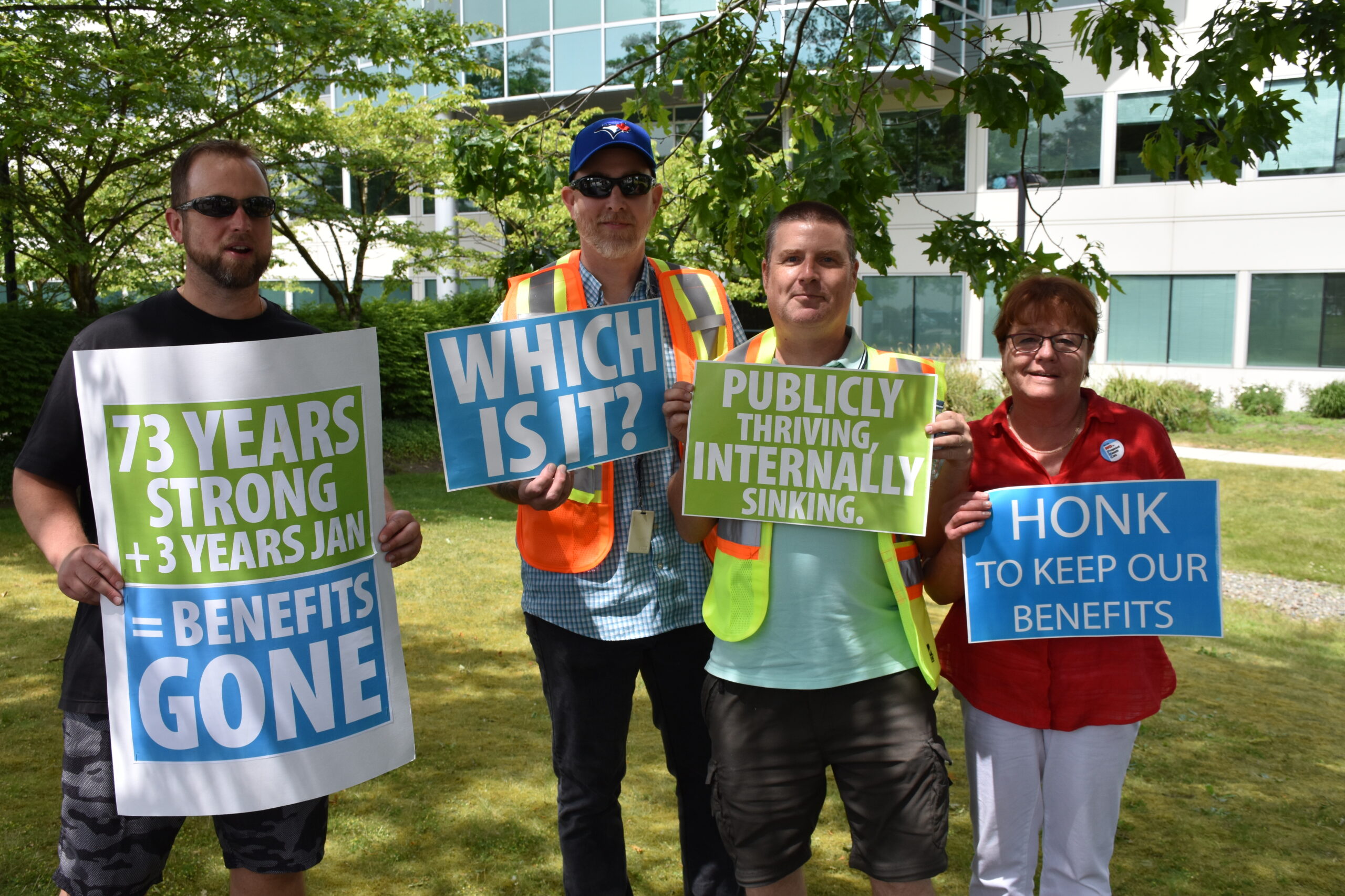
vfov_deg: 36.9
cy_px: 448
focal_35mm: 36
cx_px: 672
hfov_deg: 53.1
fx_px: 1345
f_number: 8
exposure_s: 1/500
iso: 360
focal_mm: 24
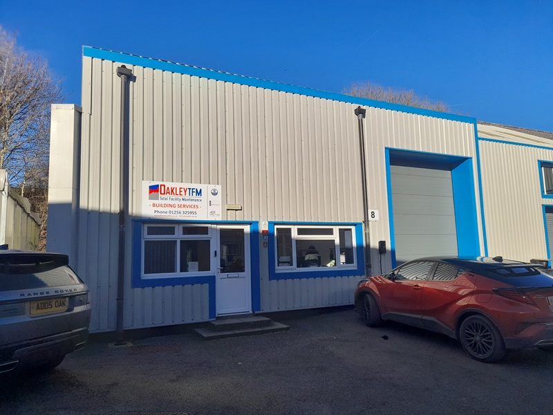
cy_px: 208
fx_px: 399
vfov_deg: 54.9
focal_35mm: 25
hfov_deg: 69.4
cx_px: 276
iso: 20
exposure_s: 1/927
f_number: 2
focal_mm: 4.6
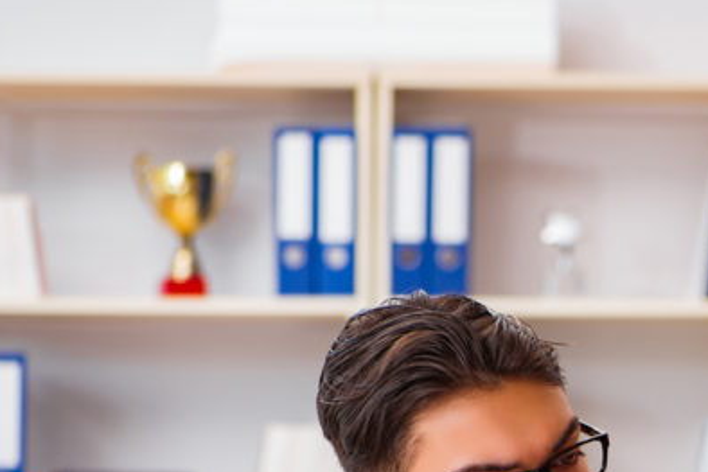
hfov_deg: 7.5
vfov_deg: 5.0
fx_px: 5371
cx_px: 818
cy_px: 563
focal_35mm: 273
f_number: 5
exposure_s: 1/100
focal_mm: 105
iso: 250
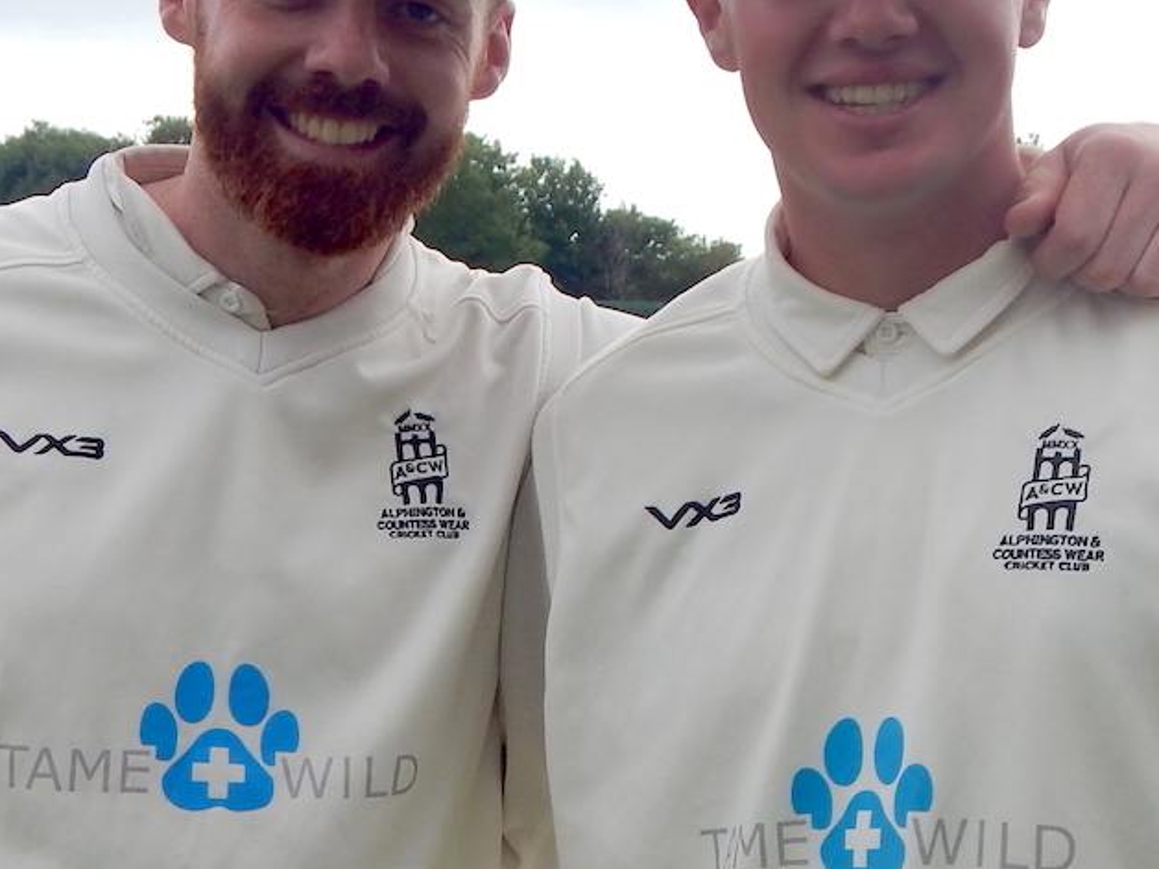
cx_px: 554
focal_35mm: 49
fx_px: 1641
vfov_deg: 29.6
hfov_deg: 38.9
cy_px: 330
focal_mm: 5.6
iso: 125
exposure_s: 1/400
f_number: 3.2
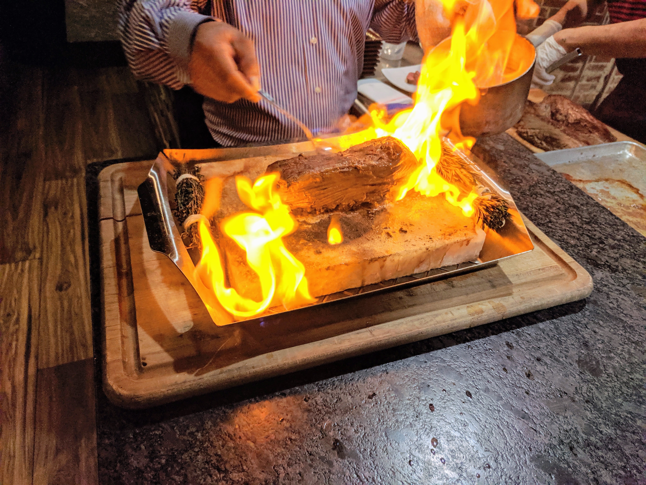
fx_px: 485
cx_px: 323
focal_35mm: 26
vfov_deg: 53.1
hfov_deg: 67.3
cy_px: 242
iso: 298
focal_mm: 4.67
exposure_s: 1/120
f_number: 2
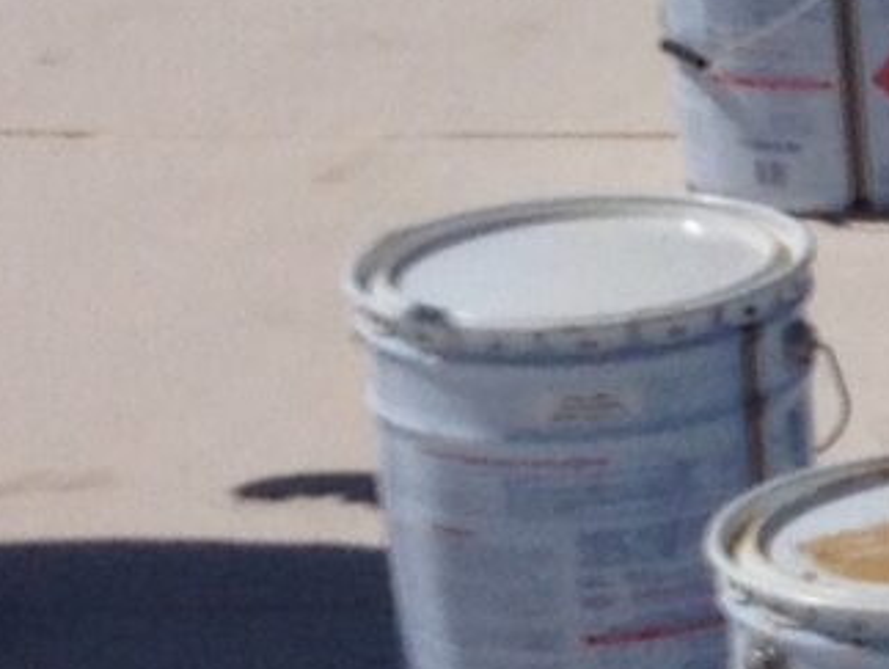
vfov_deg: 5.4
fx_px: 7122
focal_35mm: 277
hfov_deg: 6.8
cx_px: 2095
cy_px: 245
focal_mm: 4.28
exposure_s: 1/6135
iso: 50
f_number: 2.4
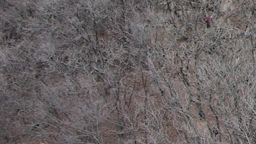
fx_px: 1120
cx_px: 534
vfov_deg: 7.3
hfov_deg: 11.5
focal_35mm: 165
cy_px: -21
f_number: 5
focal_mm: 8.9
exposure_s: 1/57.3
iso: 50
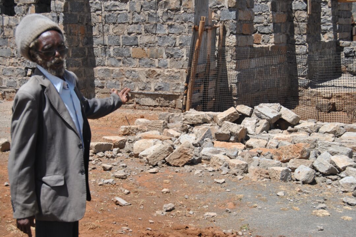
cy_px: 118
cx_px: 178
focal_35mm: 52
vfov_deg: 25.8
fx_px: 519
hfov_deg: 37.9
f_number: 8
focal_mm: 35
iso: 100
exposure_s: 1/250
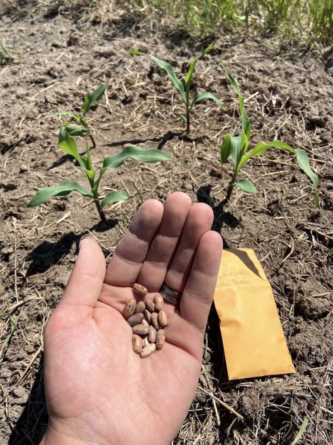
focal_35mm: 26
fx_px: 334
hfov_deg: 53.1
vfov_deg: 67.3
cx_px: 166
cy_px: 222
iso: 32
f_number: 1.8
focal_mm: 4.25
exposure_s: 1/3040
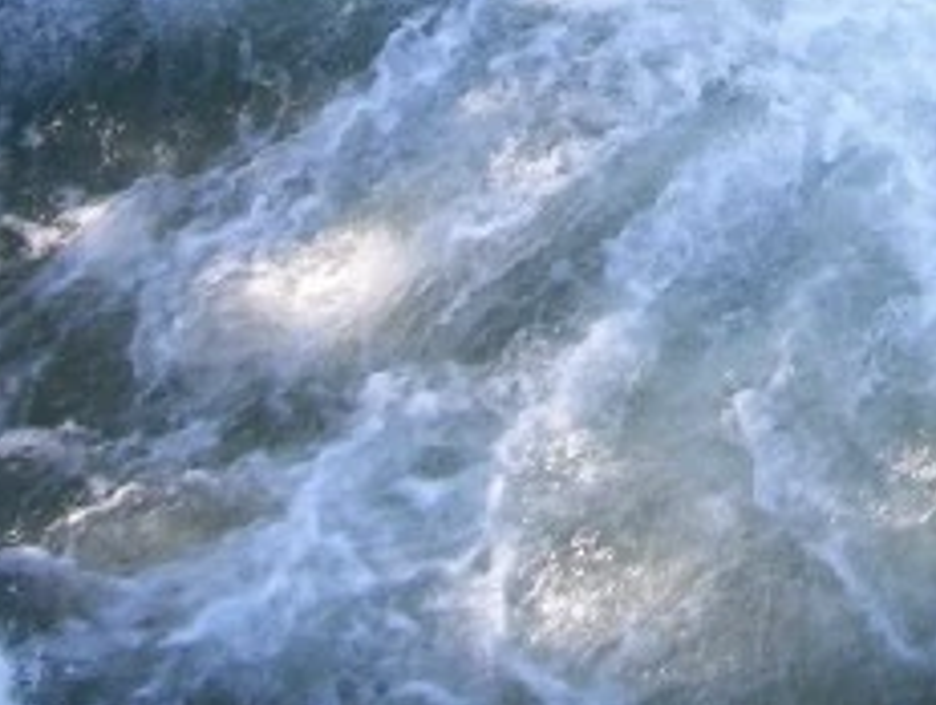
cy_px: -249
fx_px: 2789
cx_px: 721
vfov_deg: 13.8
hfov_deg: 18.9
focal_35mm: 103
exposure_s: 1/180
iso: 80
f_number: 2.7
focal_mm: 6
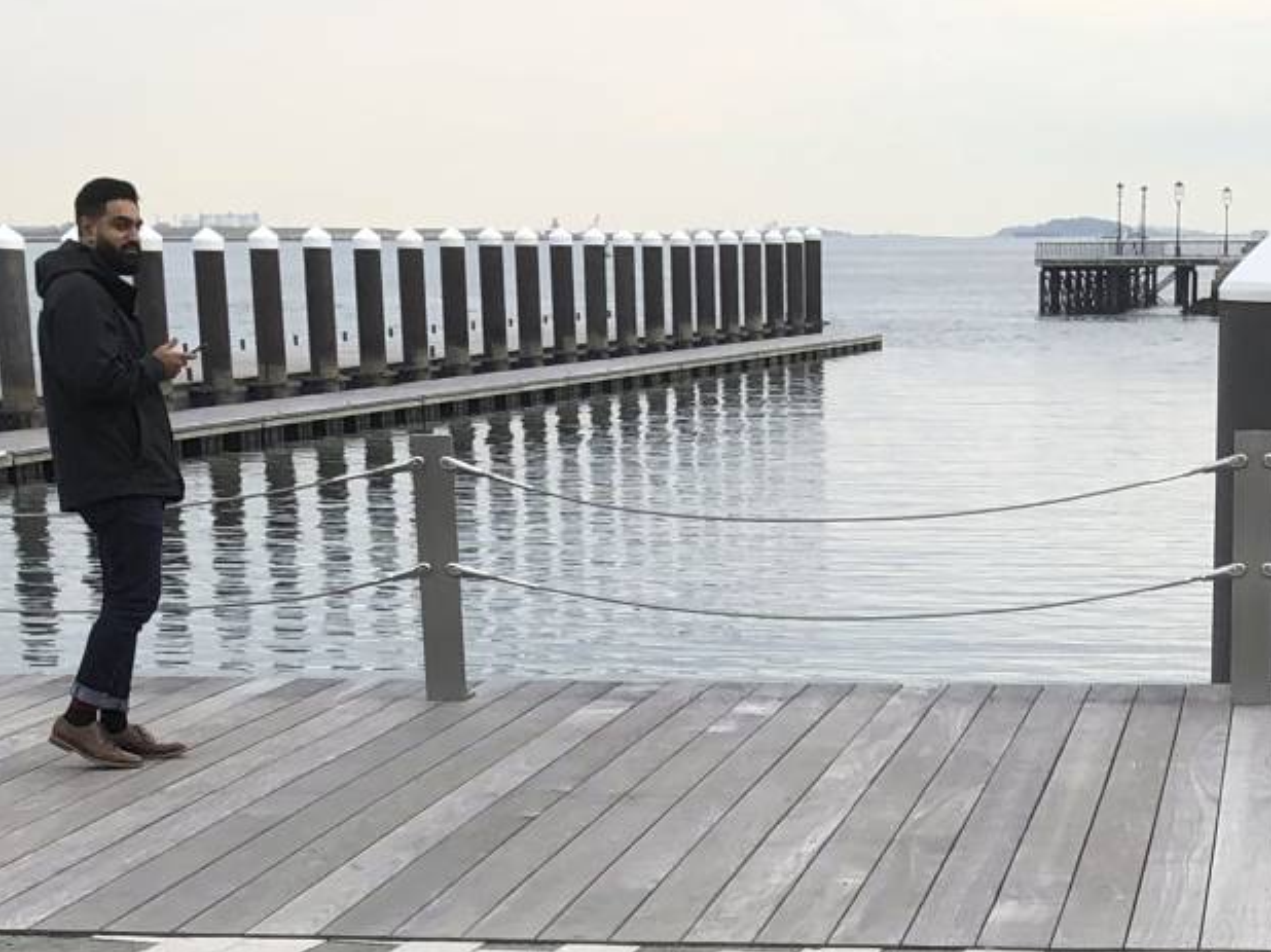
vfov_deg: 15.8
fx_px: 3193
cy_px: 1365
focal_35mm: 87
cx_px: 985
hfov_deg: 22.3
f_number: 1.8
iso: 20
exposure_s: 1/578
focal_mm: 4
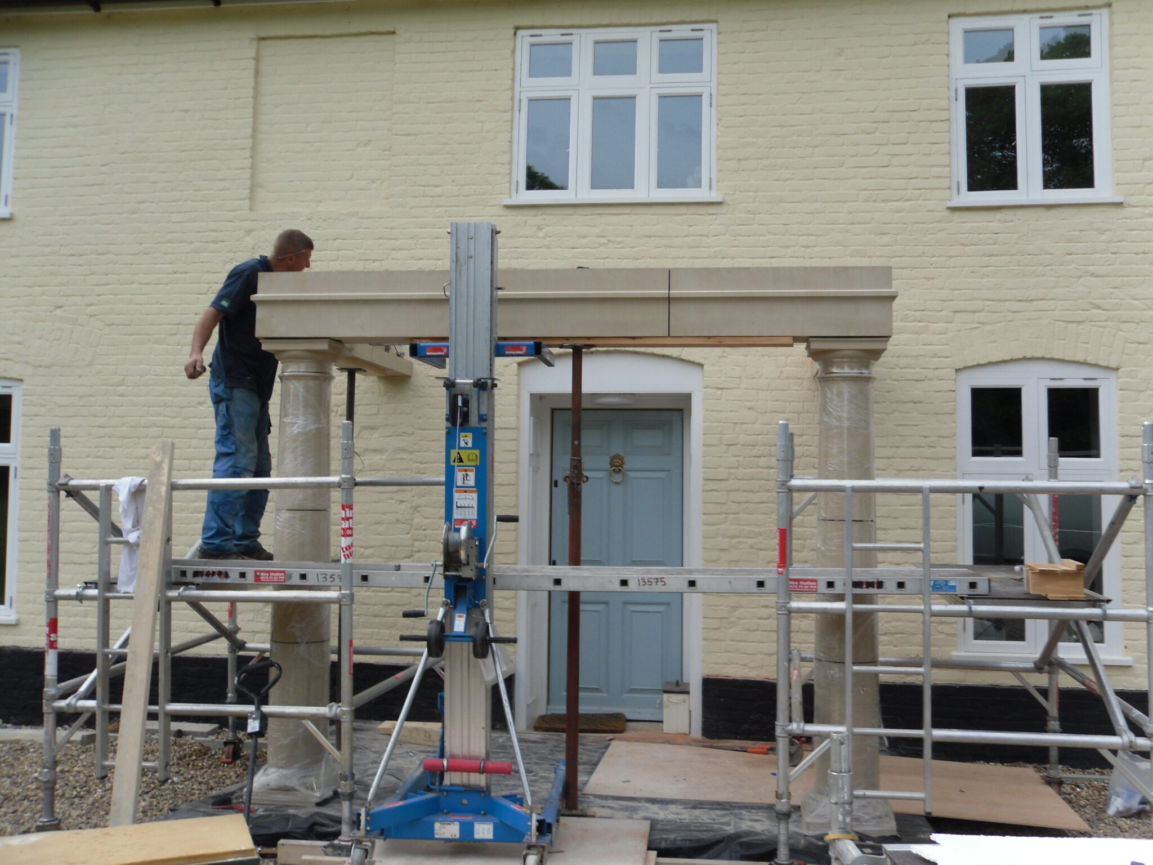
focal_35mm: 35
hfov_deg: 52.6
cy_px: 432
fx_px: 1166
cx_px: 576
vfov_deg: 40.7
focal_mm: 6.3
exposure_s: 1/107
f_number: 8.2
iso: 80
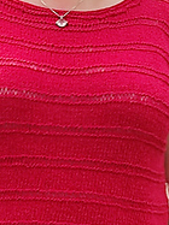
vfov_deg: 26.6
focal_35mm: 67
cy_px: 249
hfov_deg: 21.8
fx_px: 437
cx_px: 59
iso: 100
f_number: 1.89
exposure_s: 1/864
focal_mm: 5.43
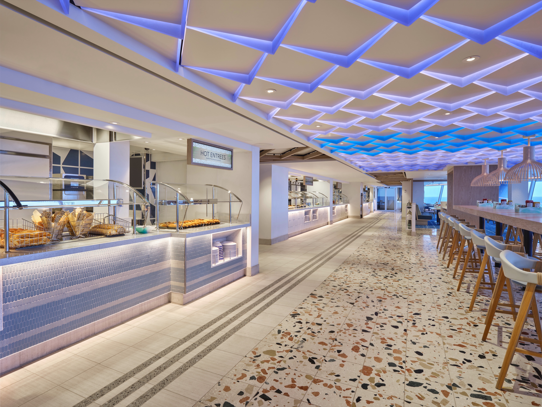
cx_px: 271
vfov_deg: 68.7
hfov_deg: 84.7
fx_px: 297
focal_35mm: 19
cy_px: 204
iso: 250
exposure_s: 1/3
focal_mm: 24
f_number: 13
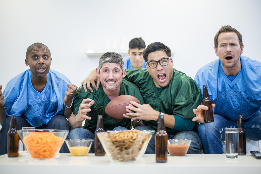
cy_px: 87
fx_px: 363
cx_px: 130
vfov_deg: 27.0
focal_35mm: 50
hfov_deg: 39.6
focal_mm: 50
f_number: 1.8
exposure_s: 1/125
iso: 160
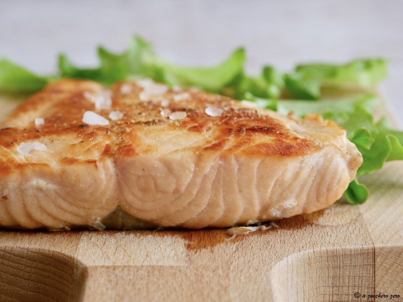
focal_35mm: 86
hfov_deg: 22.8
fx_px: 1001
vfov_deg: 17.2
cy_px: 151
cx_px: 202
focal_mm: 43
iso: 200
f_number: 5.6
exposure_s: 1/10
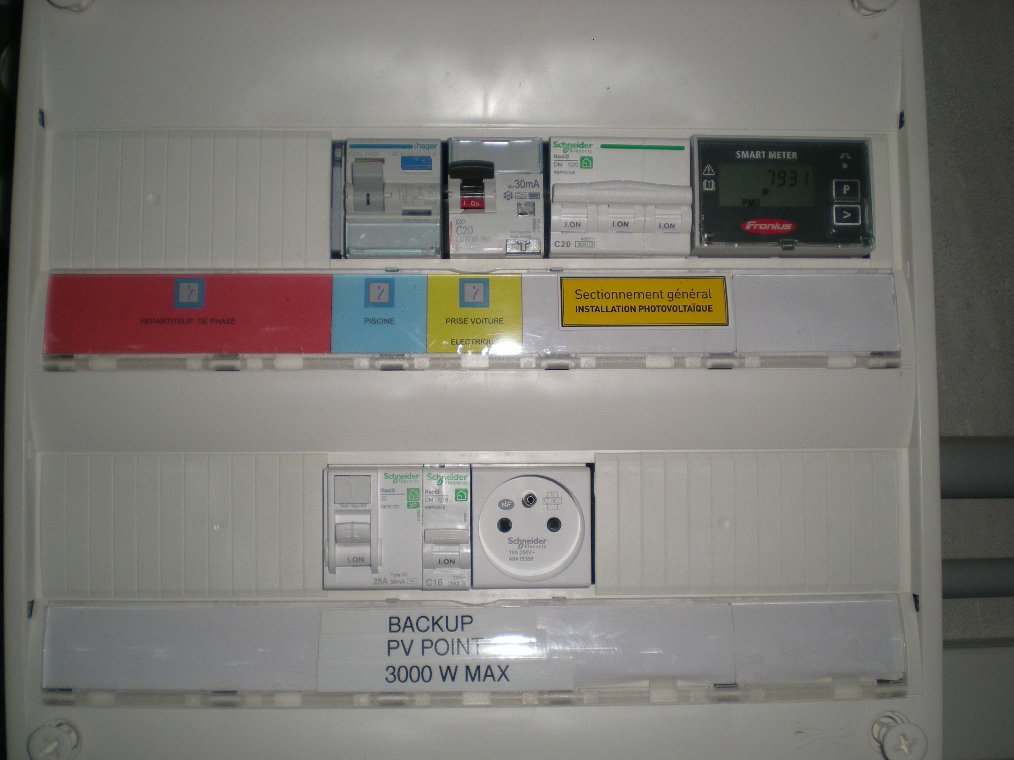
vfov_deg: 37.7
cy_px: 380
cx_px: 507
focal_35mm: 38
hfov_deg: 49.0
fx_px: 1113
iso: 50
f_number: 3.1
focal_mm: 6.3
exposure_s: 1/60
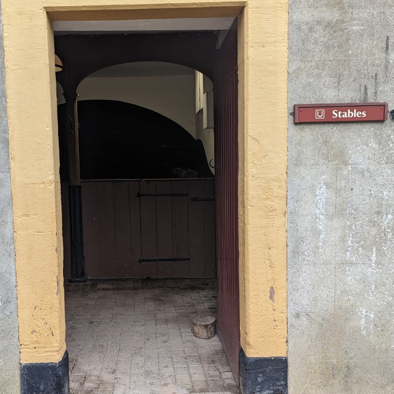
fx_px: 464
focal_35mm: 36
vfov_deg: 46.0
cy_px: 203
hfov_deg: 45.8
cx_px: 155
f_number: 1.85
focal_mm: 6.81
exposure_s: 1/196
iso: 47
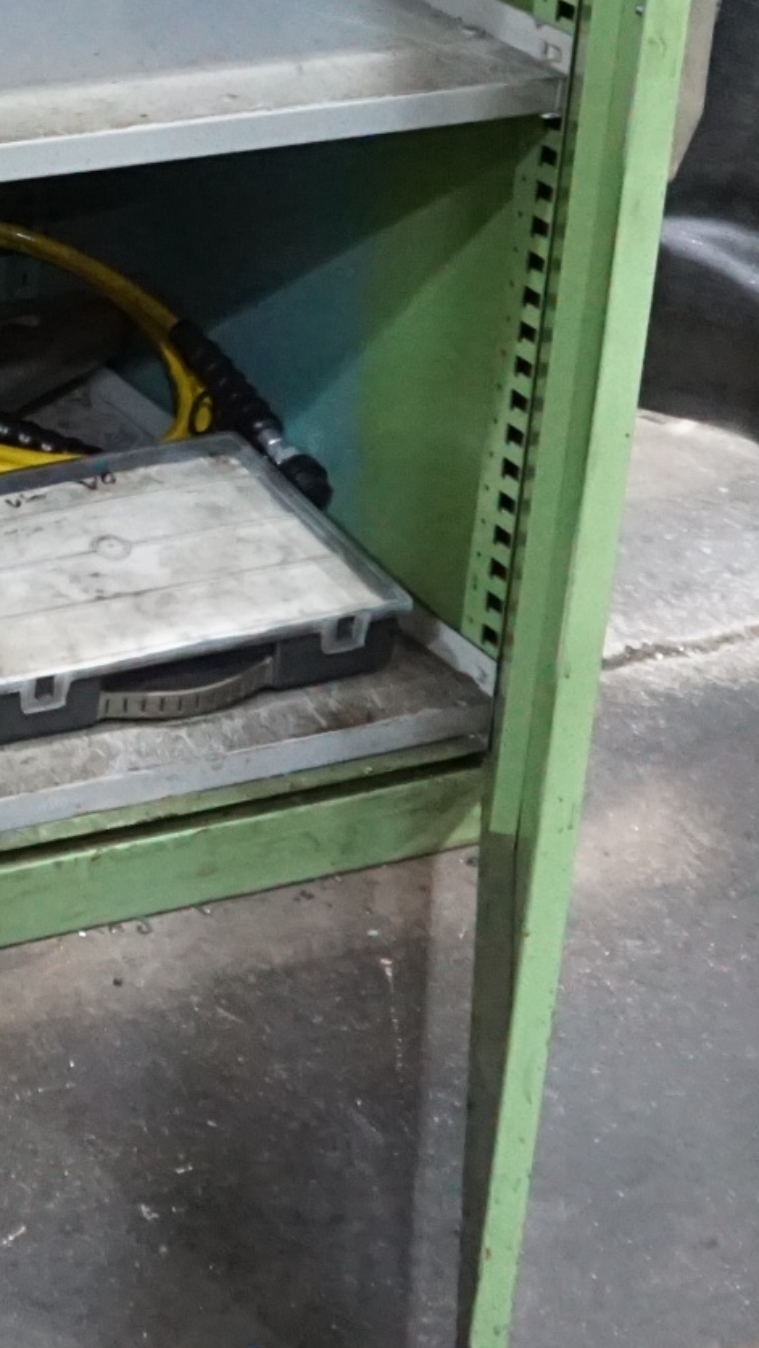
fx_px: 3505
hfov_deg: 11.7
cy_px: -130
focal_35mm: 98
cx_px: -492
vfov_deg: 20.7
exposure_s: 1/40
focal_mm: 16
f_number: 3.5
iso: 3200
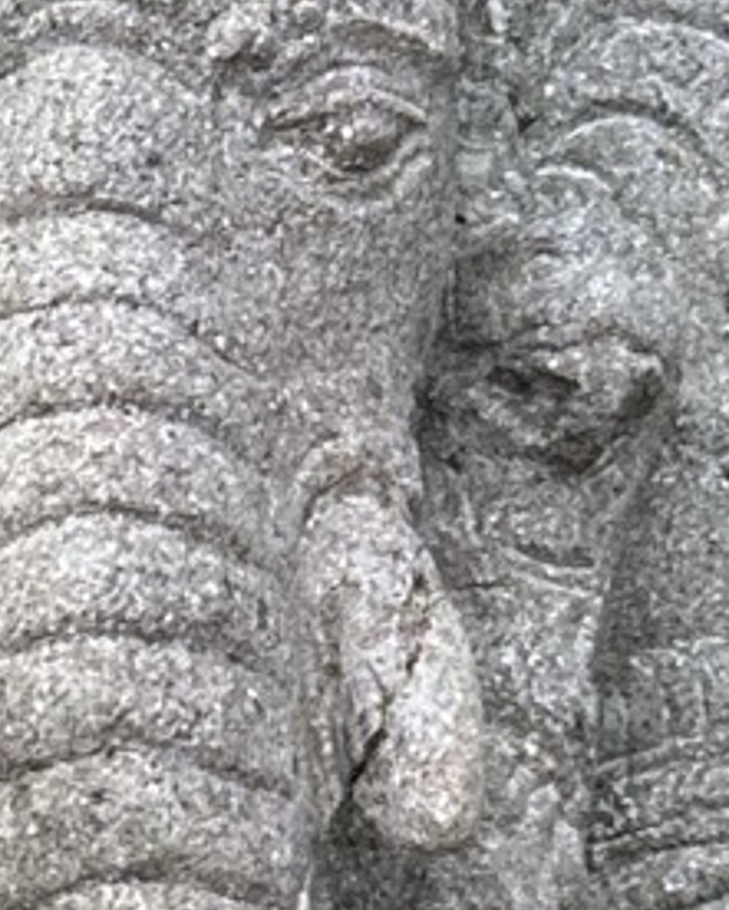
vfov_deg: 11.1
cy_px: 640
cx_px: -442
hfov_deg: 8.6
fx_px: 4690
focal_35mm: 174
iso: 80
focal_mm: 6.86
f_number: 1.78
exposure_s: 1/208
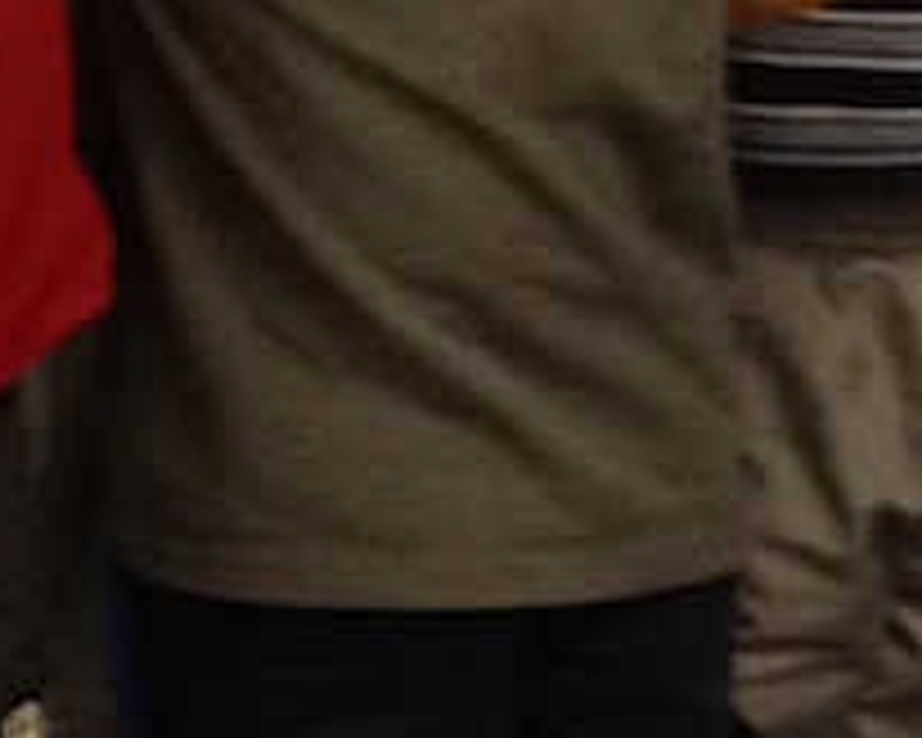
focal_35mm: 267
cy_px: 680
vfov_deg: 5.8
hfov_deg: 7.1
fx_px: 7286
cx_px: 1412
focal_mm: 4.28
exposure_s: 1/20
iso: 160
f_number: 2.4
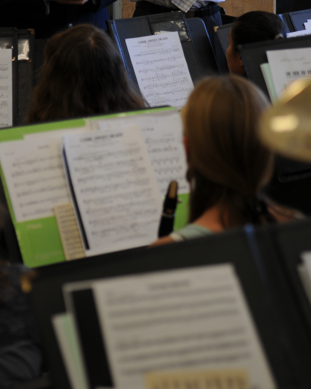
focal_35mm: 129
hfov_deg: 12.0
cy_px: 93
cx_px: 122
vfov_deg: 14.9
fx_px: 1482
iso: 200
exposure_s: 1/100
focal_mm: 55
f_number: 3.5
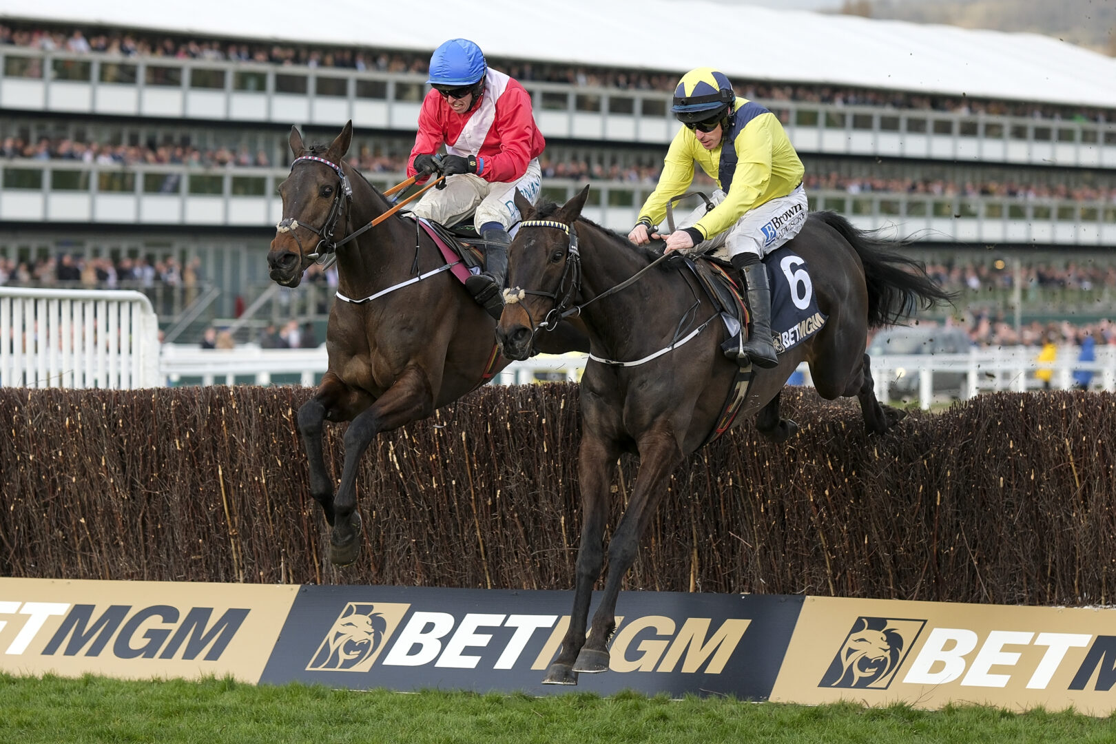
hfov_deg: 18.1
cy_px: 372
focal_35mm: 113
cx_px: 558
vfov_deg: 12.1
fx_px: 3503
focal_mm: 75
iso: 320
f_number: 2
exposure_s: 1/1600
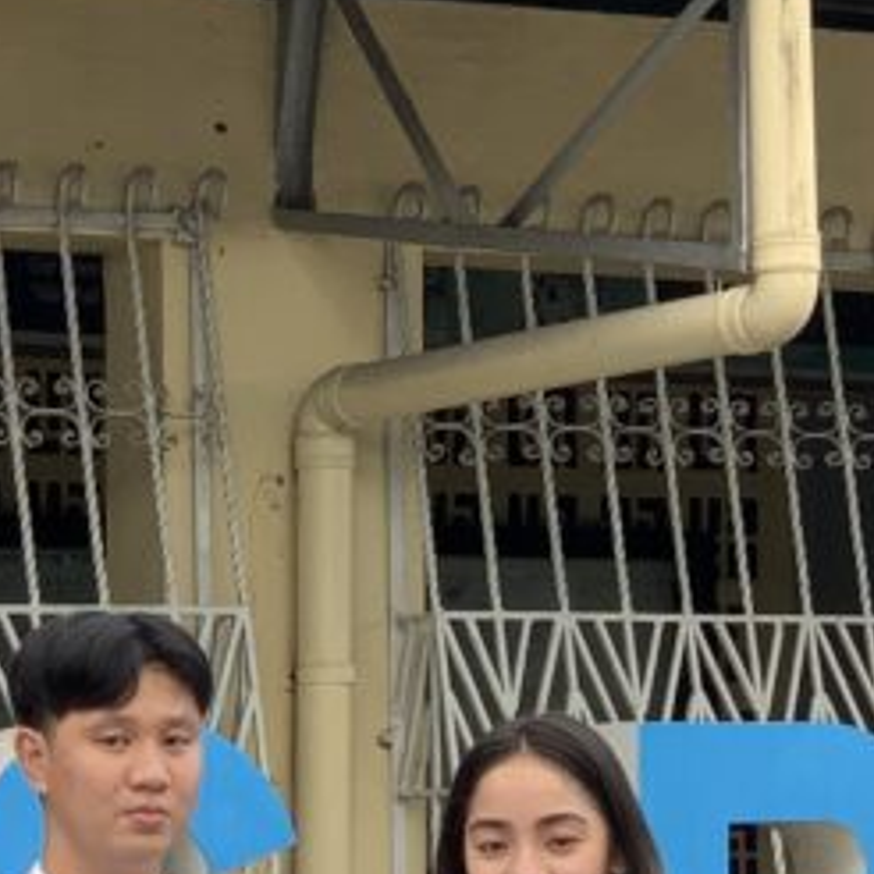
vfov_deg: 7.8
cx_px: 568
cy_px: 533
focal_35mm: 224
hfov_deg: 7.8
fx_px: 6399
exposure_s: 1/137
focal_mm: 6
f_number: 2.4
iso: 16
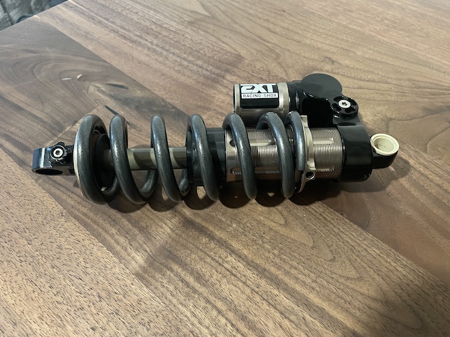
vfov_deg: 49.7
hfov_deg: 63.4
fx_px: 364
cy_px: 168
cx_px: 239
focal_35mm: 28
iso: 500
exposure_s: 1/40
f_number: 1.6
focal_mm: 4.2
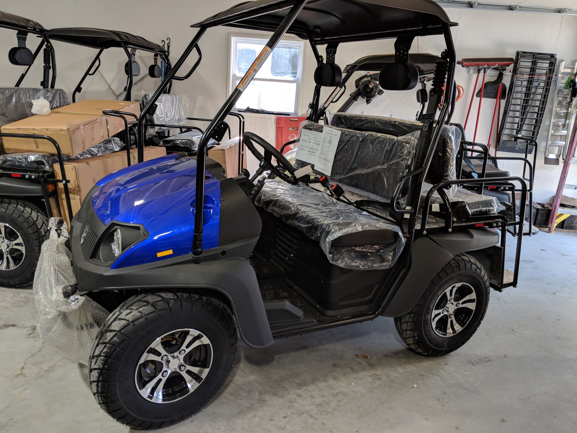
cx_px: 288
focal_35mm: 27
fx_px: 450
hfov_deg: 65.3
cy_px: 216
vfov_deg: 51.4
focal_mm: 4.44
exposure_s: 1/120
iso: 52
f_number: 1.8
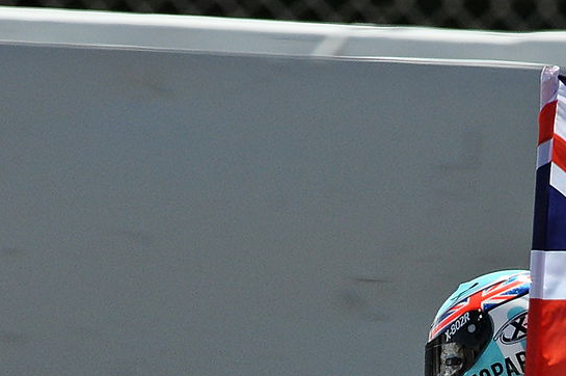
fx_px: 41504
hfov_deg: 0.8
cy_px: 620
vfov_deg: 0.5
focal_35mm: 2643
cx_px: 524
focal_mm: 500
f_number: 13
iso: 400
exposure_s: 1/640
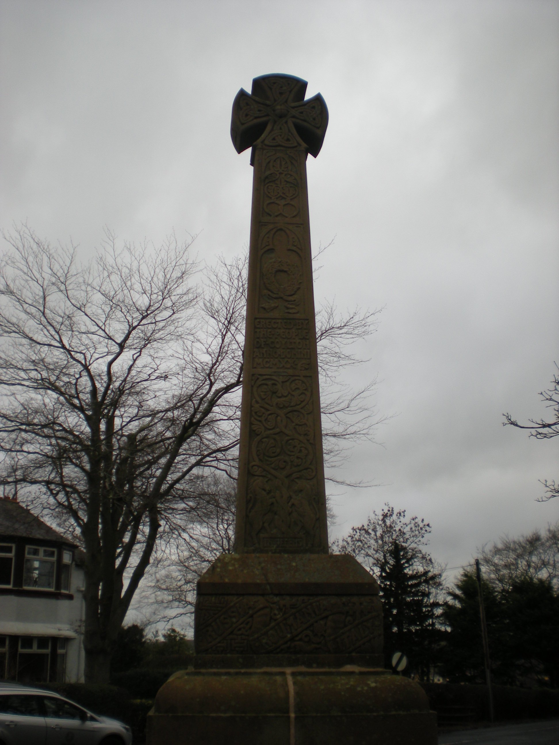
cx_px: 280
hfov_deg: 37.7
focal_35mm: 38
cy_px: 372
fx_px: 818
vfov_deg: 49.0
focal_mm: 6.3
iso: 64
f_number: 3.1
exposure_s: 1/220
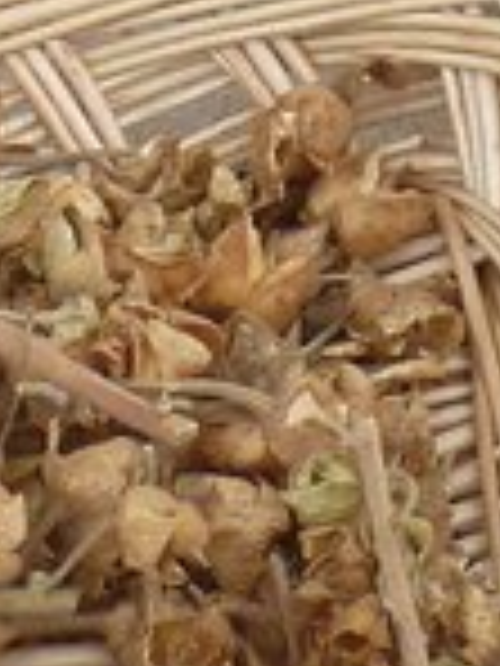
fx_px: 6375
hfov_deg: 4.4
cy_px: -1206
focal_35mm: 331
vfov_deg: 5.7
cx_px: 1113
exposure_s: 1/125
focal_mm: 7.9
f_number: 4
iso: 80
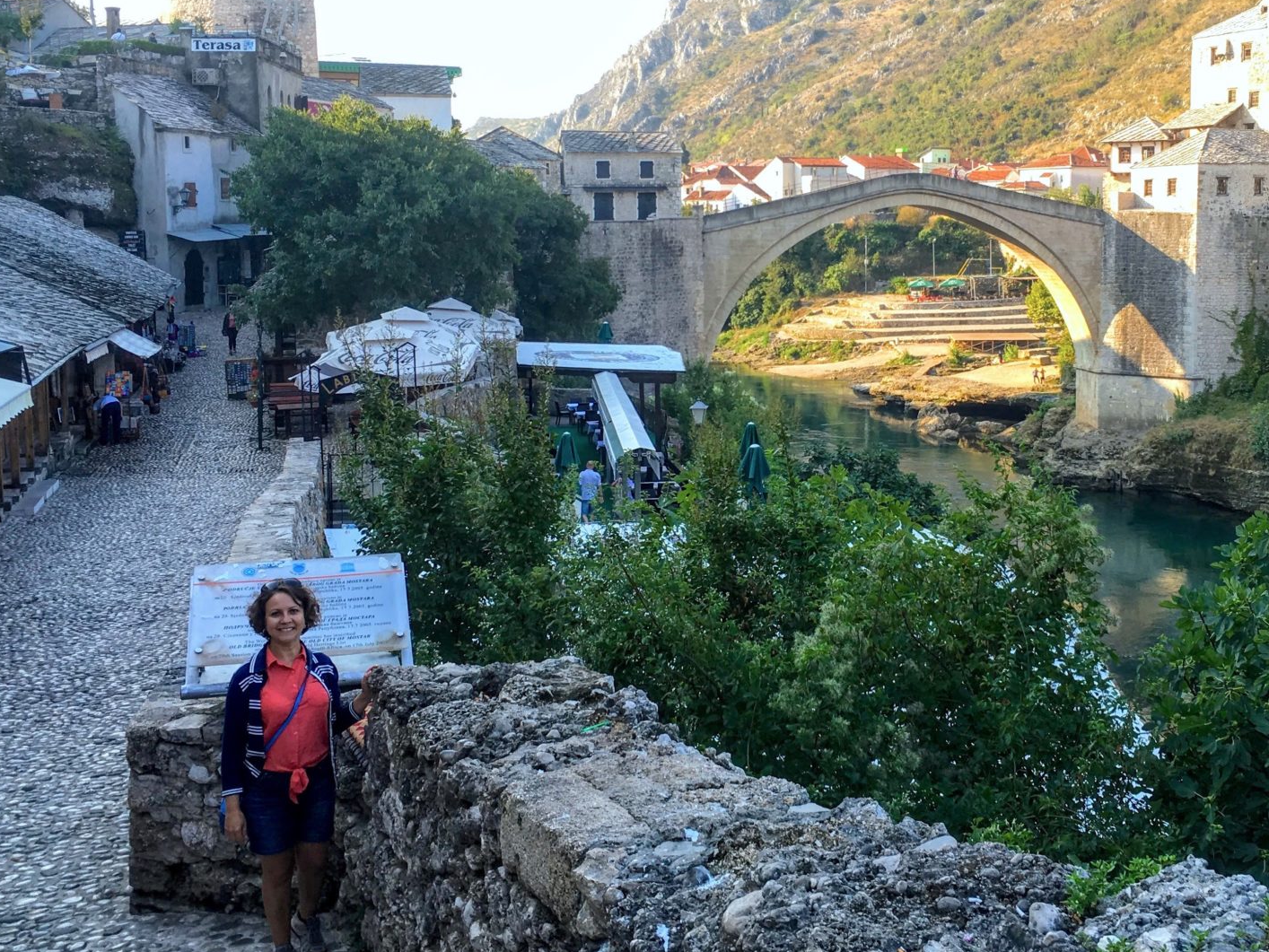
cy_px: 381
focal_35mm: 42
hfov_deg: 44.5
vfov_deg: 34.2
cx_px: 766
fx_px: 1540
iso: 25
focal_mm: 4.15
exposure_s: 1/274
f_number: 2.2
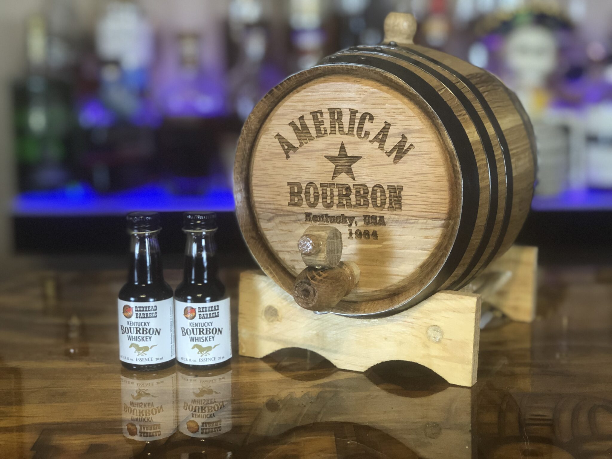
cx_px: 306
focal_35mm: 57
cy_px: 230
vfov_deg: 25.7
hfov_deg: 33.8
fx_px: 1008
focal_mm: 6.6
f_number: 2.8
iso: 400
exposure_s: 1/60
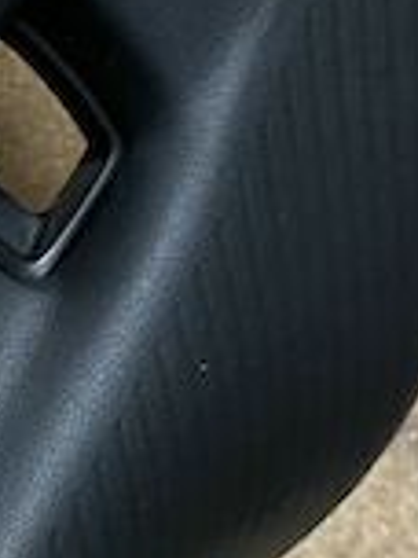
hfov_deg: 10.2
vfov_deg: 14.1
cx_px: -334
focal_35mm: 137
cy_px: 595
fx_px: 2206
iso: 500
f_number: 1.6
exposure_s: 1/60
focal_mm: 4.2
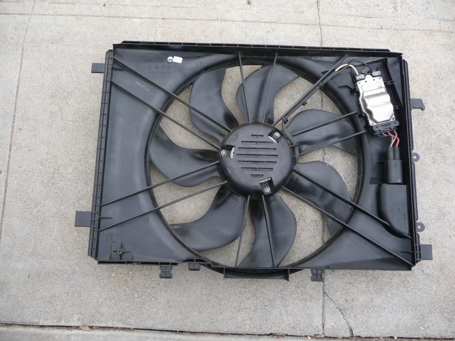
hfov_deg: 63.4
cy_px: 170
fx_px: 368
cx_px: 228
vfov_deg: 49.7
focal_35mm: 28
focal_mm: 4.7
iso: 100
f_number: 3.3
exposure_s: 1/250
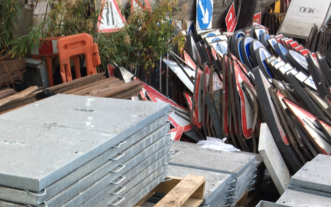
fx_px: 541
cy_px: 229
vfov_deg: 20.6
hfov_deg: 32.6
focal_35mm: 60
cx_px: 46
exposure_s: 1/117
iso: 25
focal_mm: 4.15
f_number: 2.2
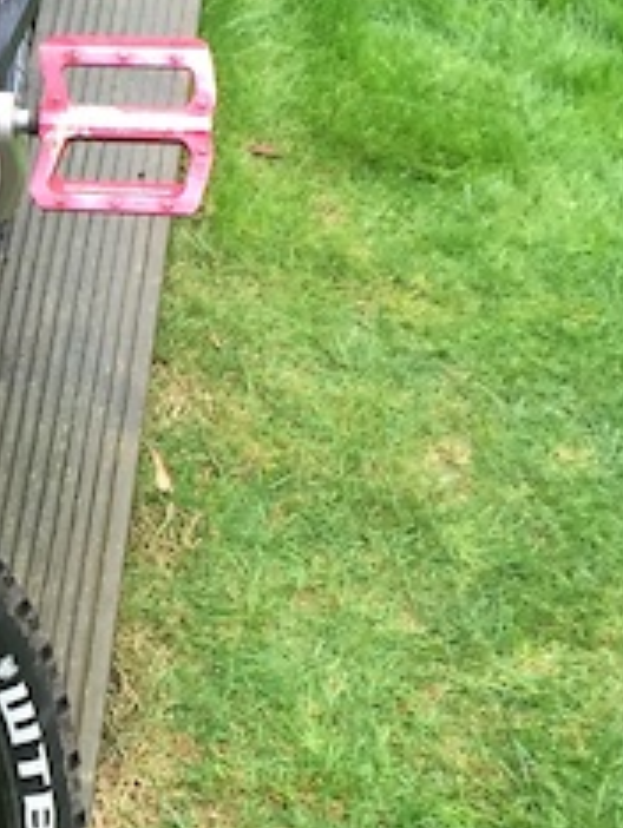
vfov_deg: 19.8
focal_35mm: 99
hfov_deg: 14.0
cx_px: -308
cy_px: 280
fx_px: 2371
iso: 32
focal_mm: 4.15
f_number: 2.2
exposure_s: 1/33
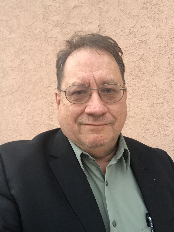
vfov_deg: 56.8
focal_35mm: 32
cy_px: 116
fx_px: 214
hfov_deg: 44.2
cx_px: 87
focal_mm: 2.87
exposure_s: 1/40
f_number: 2.2
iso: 32
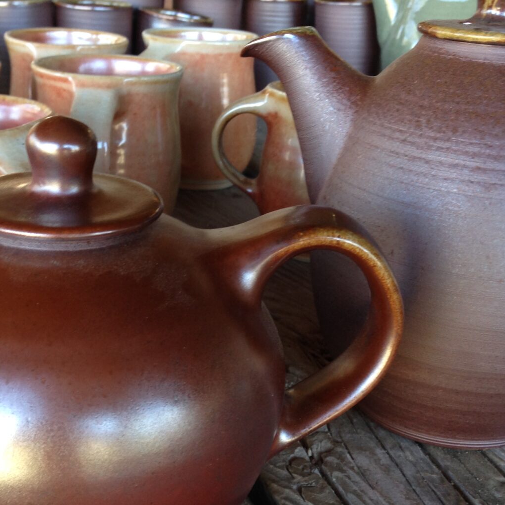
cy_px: 253
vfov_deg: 31.1
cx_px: 238
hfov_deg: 31.1
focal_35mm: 55
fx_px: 908
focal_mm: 4.12
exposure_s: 1/30
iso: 50
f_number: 2.4
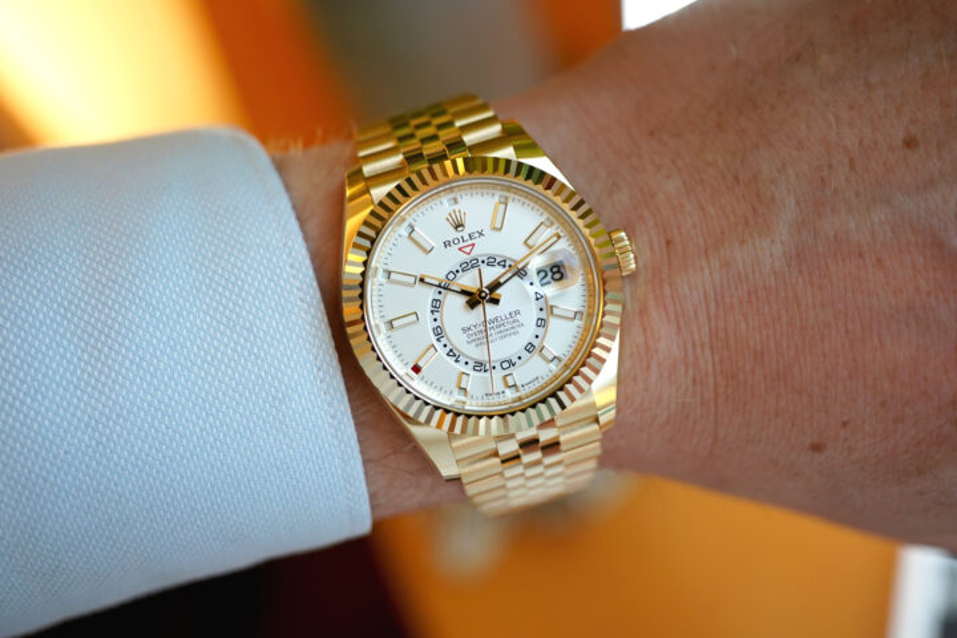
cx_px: 478
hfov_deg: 54.4
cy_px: 319
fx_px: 930
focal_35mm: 35
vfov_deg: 37.9
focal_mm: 35
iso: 640
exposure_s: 1/250
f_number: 2.8
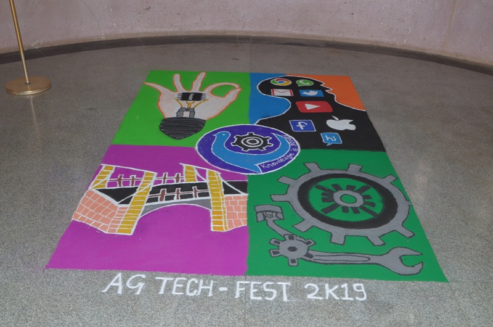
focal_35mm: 36
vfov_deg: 36.7
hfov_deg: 53.2
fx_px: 492
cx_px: 246
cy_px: 164
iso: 800
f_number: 11
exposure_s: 1/200
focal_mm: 24
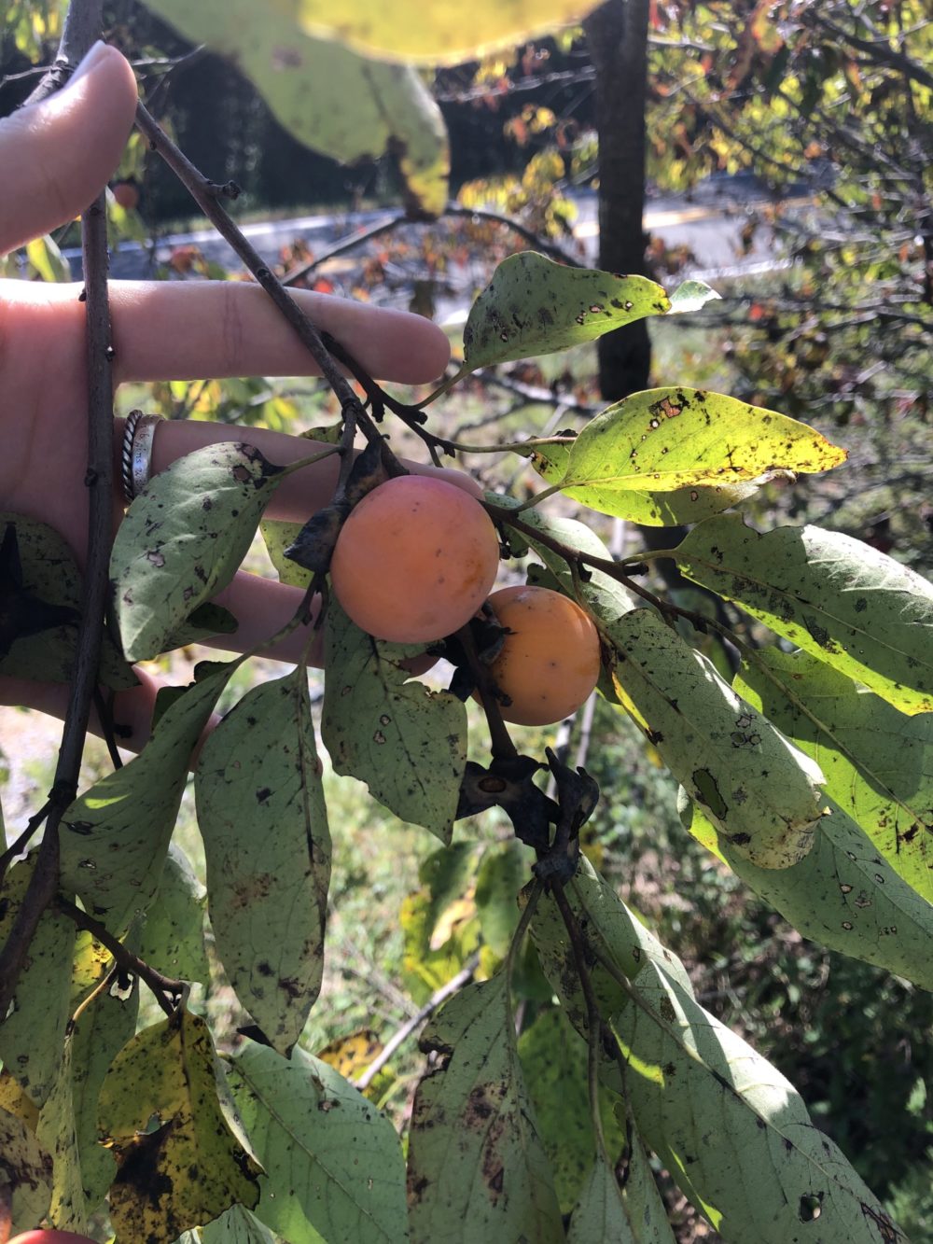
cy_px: 622
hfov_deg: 49.8
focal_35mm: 28
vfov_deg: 63.4
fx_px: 1006
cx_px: 466
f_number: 1.8
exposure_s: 1/390
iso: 20
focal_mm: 3.99
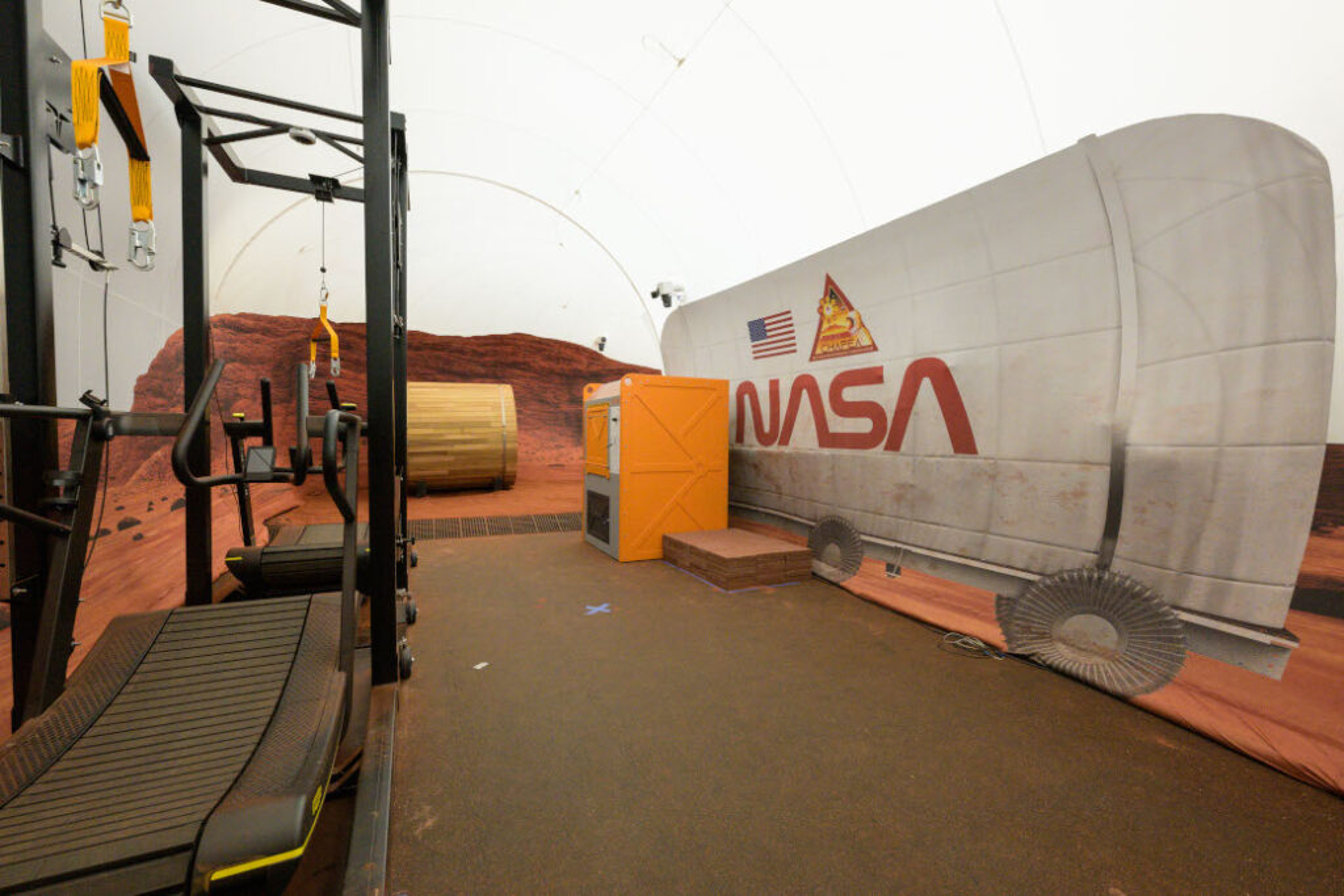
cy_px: 448
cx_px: 672
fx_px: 523
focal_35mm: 14
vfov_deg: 81.2
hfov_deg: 104.2
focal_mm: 14
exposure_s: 1/60
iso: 1250
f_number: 8
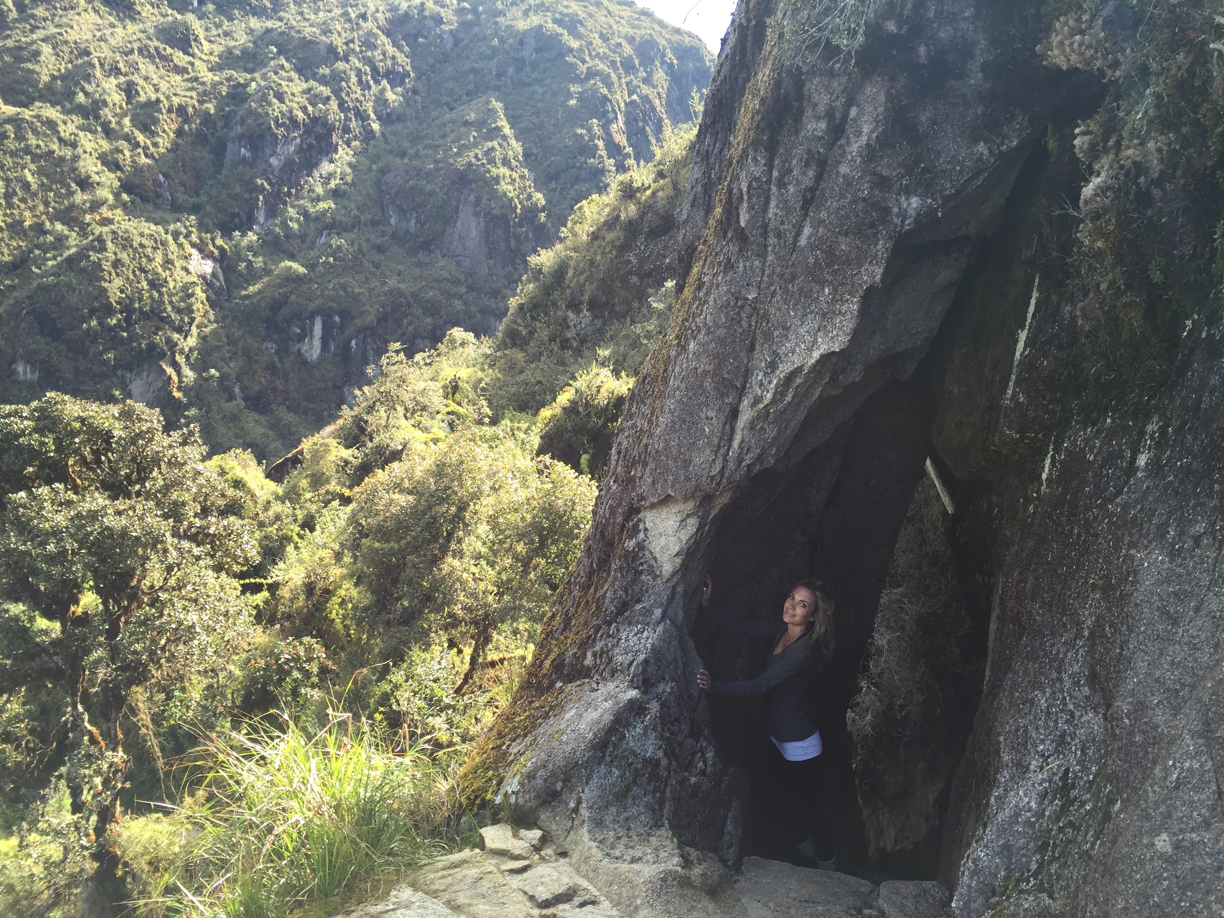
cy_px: 459
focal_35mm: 29
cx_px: 612
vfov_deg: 48.2
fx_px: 1025
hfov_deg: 61.7
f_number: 2.2
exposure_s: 1/233
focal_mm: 4.15
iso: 32
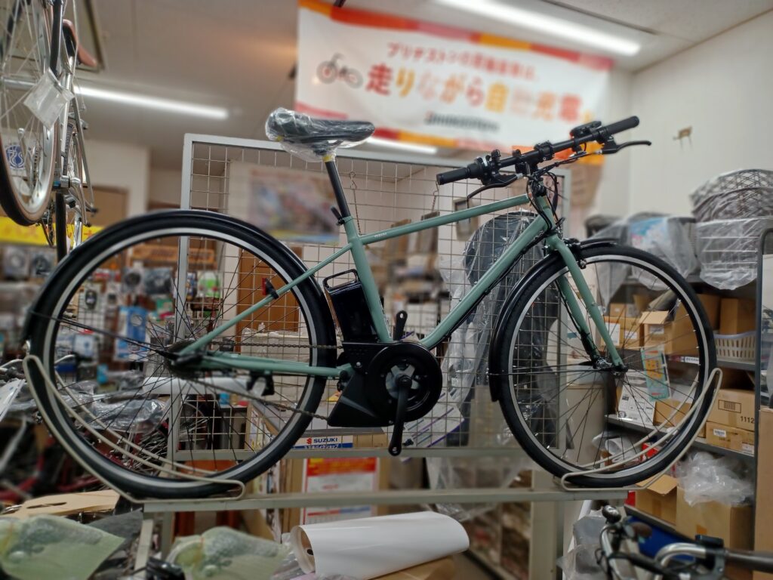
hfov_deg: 69.4
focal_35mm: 25
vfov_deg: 54.9
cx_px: 386
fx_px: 558
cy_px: 290
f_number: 1.8
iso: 250
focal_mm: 4.6
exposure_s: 1/60
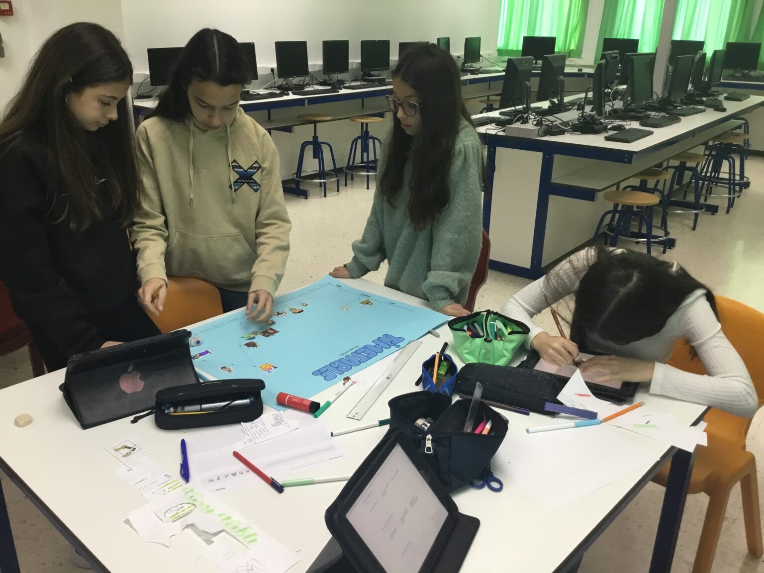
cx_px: 382
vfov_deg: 45.4
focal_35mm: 31
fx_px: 684
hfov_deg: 58.4
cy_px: 286
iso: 40
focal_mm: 3.3
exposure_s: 1/33
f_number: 2.4
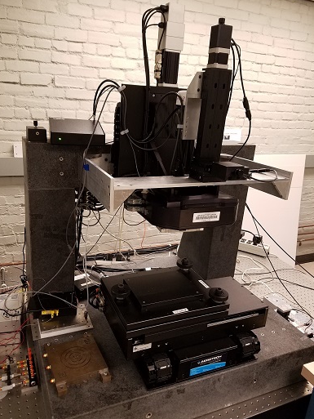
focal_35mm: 27
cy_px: 210
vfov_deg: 65.3
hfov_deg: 51.4
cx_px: 155
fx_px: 326
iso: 160
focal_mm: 4.2
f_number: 1.7
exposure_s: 1/60
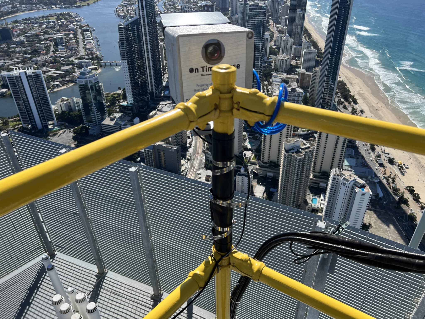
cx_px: 212
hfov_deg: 67.3
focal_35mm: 26
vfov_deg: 53.1
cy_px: 160
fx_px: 319
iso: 50
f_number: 1.5
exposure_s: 1/3460
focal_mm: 5.7
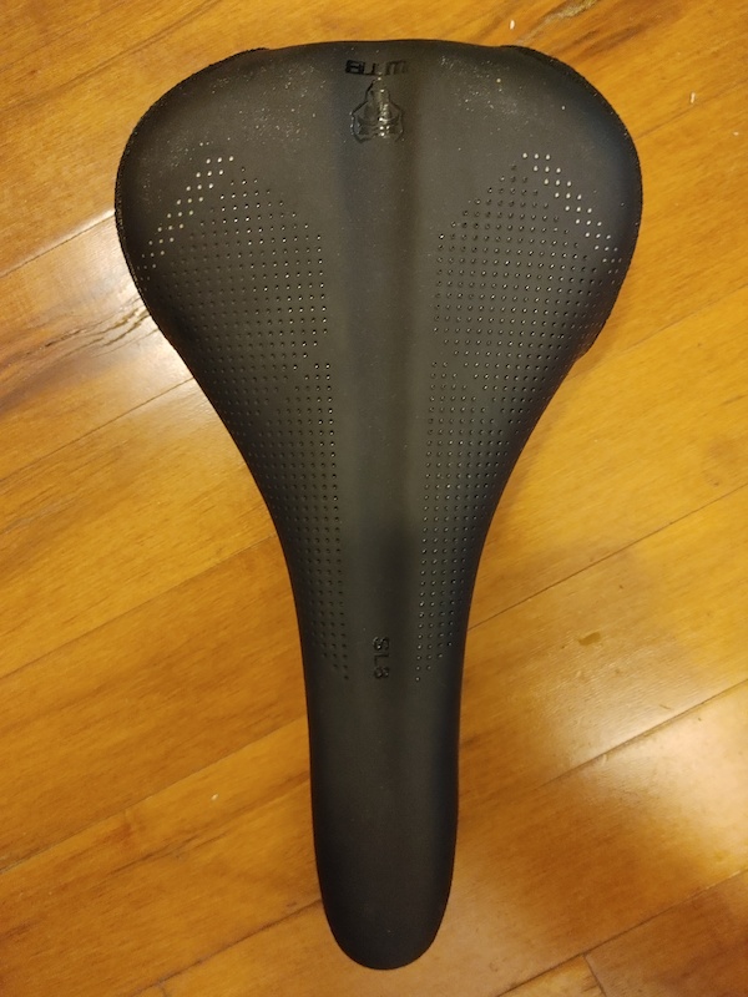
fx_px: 749
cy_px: 498
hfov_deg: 53.1
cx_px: 374
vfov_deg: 67.3
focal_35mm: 26
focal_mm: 5.58
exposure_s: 1/30
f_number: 1.8
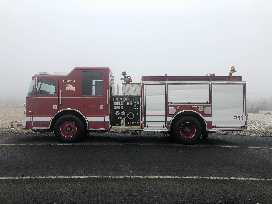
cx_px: 136
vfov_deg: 49.7
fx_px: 220
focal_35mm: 28
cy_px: 102
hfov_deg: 63.4
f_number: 1.8
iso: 32
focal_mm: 3.99
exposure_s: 1/120
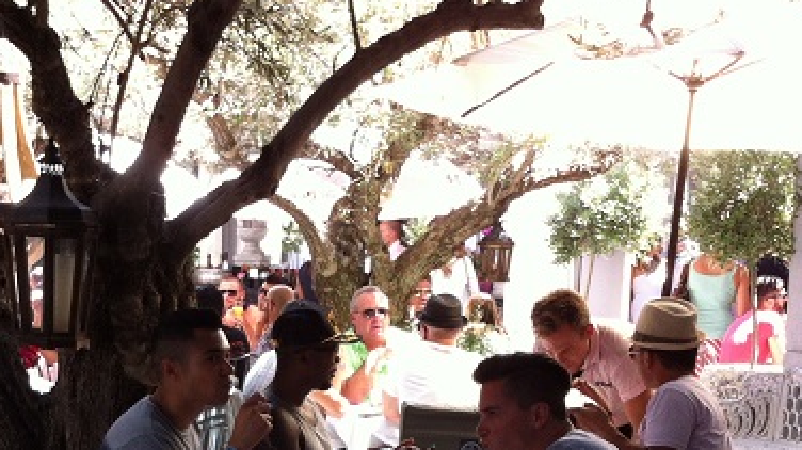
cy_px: 521
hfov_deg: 26.1
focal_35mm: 81
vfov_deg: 14.5
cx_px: 264
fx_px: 1722
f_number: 2.8
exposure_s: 1/60
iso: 100
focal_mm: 3.85
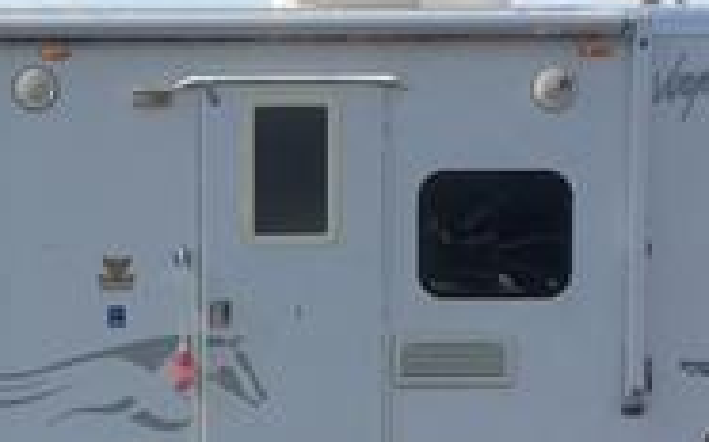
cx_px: 42
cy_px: 305
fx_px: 2047
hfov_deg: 19.2
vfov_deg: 12.3
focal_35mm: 106
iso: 32
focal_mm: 4.15
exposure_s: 1/1786
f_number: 2.2
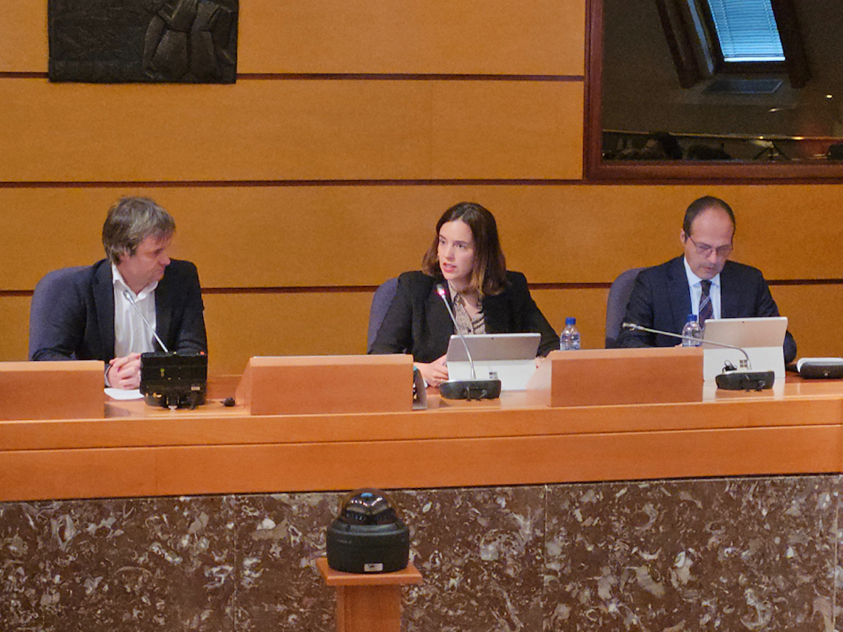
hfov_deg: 28.2
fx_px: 1680
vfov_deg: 21.3
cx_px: 422
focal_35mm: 69
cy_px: 316
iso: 200
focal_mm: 7
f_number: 2.4
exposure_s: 1/50
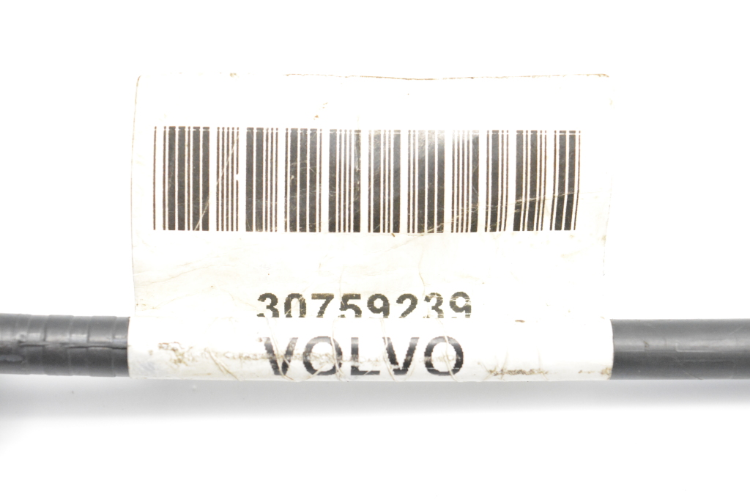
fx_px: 1718
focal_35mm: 82
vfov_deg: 16.5
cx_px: 375
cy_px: 250
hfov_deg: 24.6
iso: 6400
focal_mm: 55
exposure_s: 1/400
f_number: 8
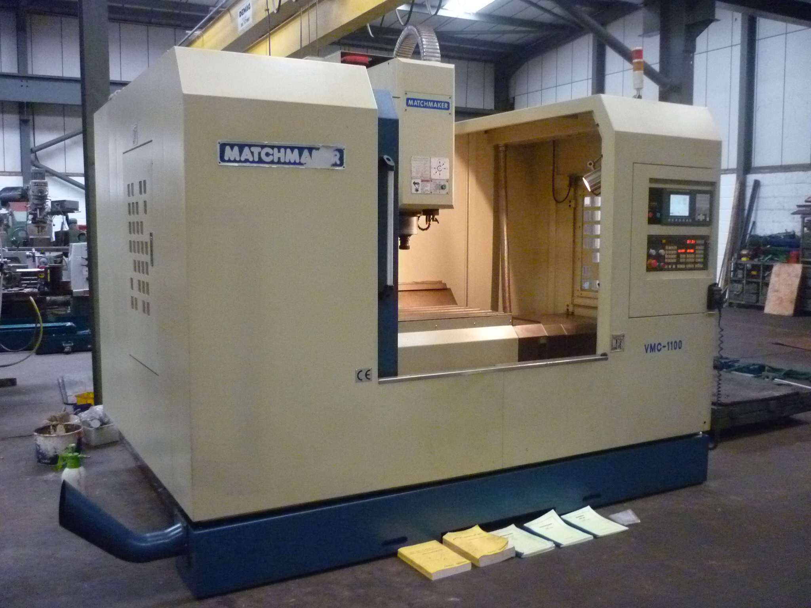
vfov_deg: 42.9
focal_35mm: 33
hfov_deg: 55.4
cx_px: 406
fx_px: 773
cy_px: 304
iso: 800
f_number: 2.8
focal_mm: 5.5
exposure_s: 1/20
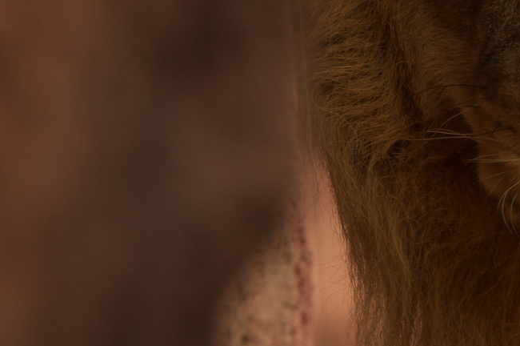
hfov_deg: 2.5
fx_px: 11904
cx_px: 611
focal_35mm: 825
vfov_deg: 1.7
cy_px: 15
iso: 200
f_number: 5.6
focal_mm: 220
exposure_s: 1/320
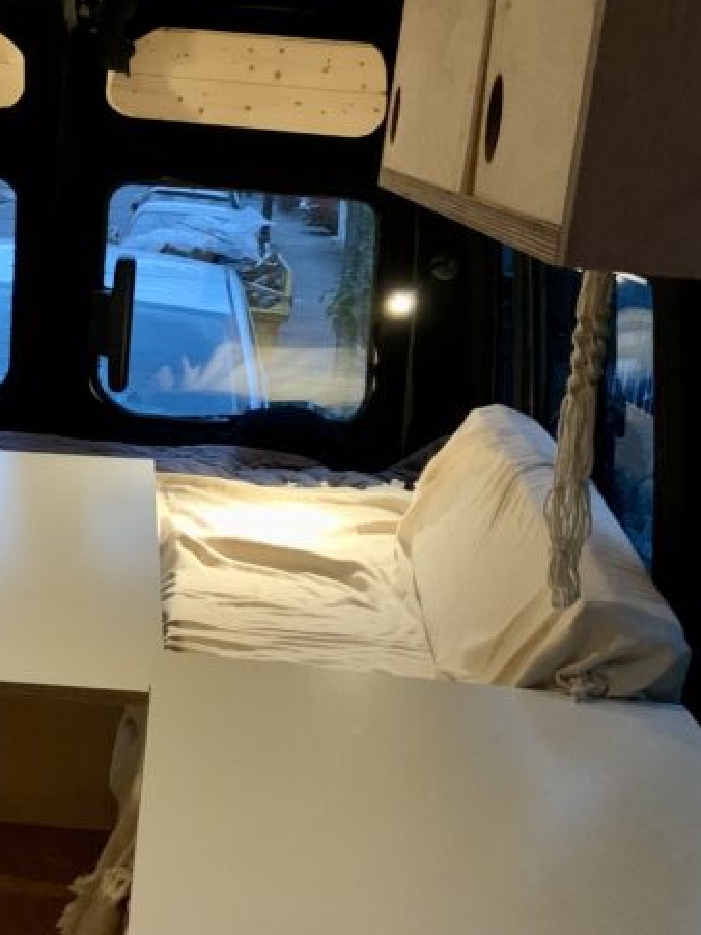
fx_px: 1594
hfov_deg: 24.1
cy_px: 502
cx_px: 73
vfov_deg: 32.7
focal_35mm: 59
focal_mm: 4.25
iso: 800
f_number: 1.8
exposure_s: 1/29
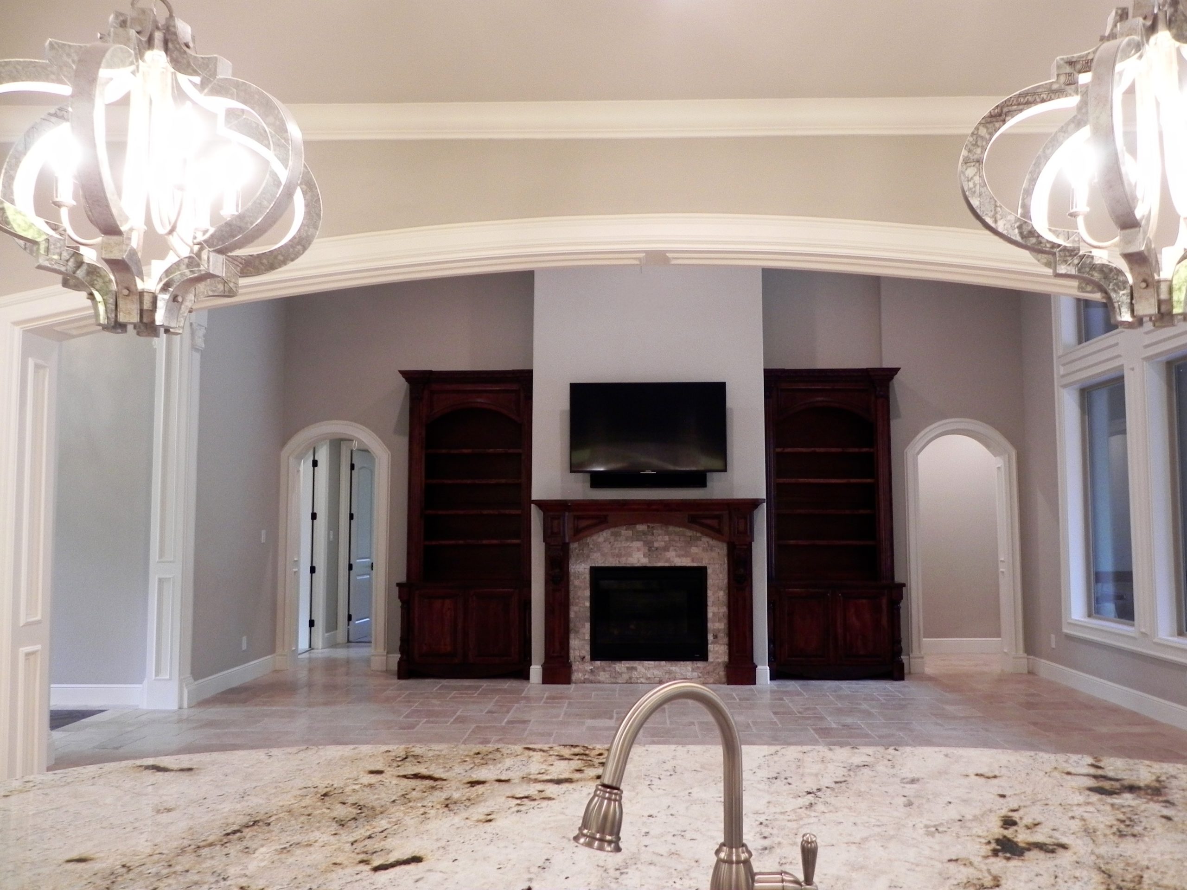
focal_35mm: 29
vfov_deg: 48.2
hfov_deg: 61.7
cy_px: 445
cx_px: 594
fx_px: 994
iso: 241
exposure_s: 1/30
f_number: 2.8
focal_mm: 5.2
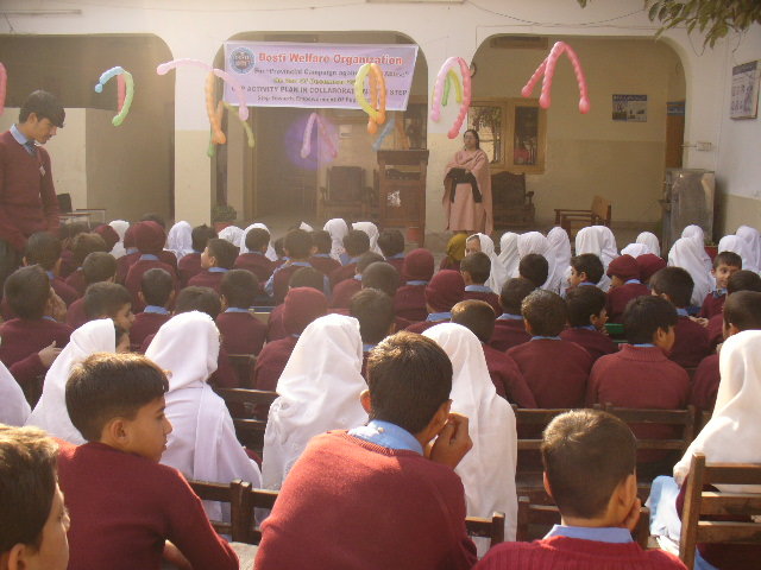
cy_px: 285
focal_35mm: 37
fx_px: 813
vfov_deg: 38.7
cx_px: 380
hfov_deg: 50.1
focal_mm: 6.1
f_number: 2.8
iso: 80
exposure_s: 1/250
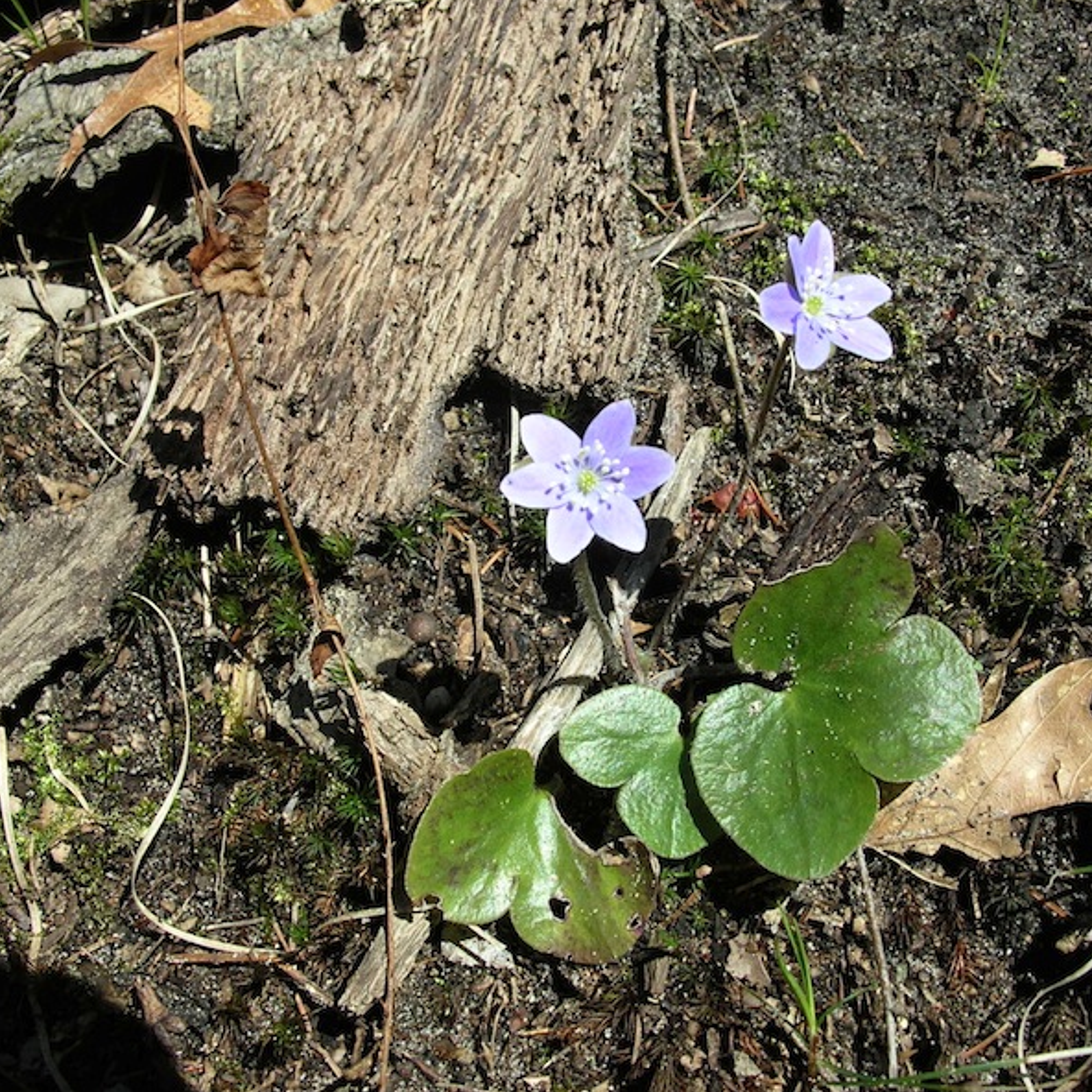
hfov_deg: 39.1
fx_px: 1535
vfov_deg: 39.2
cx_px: 631
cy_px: 543
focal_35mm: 43
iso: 50
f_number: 3.7
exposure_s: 1/427
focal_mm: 6
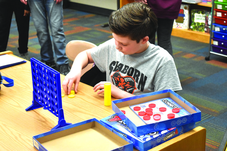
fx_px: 454
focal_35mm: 72
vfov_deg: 18.9
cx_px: 114
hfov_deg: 28.1
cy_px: 76
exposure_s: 1/200
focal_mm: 48
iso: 4000
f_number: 5.3
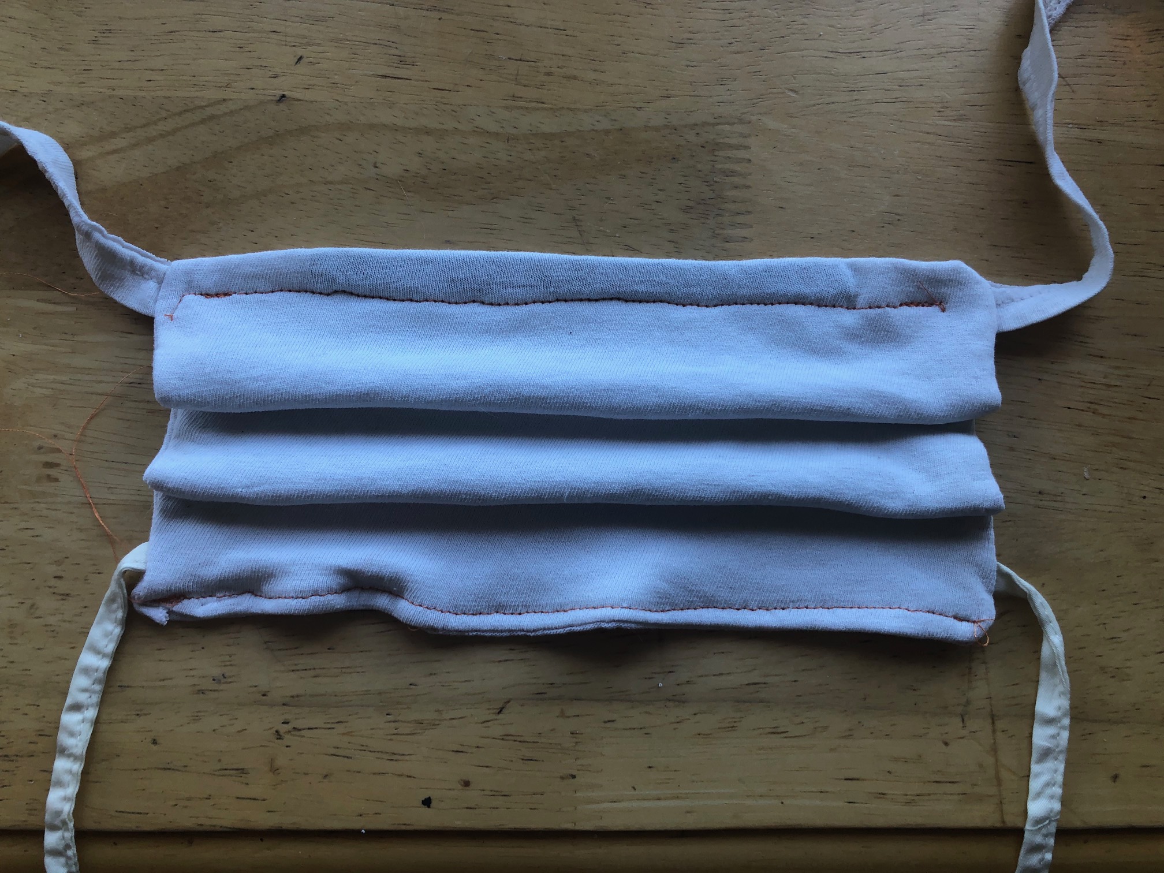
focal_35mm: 28
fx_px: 942
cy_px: 436
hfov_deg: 63.4
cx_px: 582
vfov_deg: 49.7
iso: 40
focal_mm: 3.99
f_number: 1.8
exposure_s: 1/120
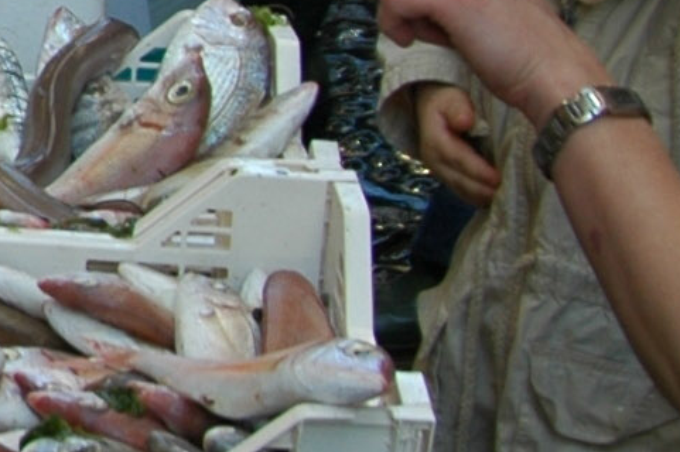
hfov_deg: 8.5
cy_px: -191
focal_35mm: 225
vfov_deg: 6.0
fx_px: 4247
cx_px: -819
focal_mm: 24
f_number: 5
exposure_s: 1/100
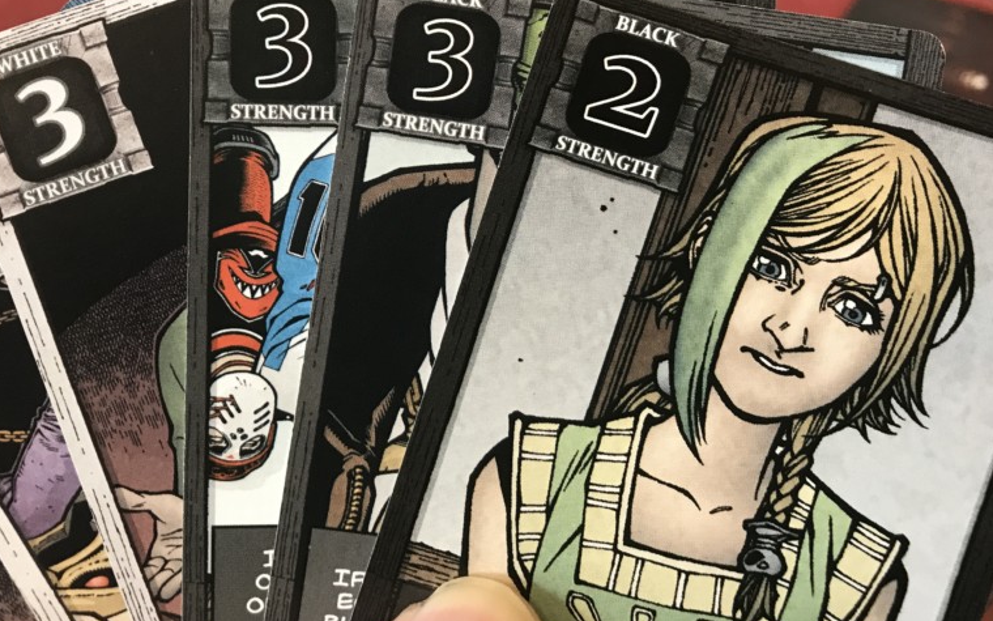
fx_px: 1082
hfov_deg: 48.9
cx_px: 391
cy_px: 154
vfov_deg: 31.4
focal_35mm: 40
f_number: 1.8
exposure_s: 1/33
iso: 40
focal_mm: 3.99
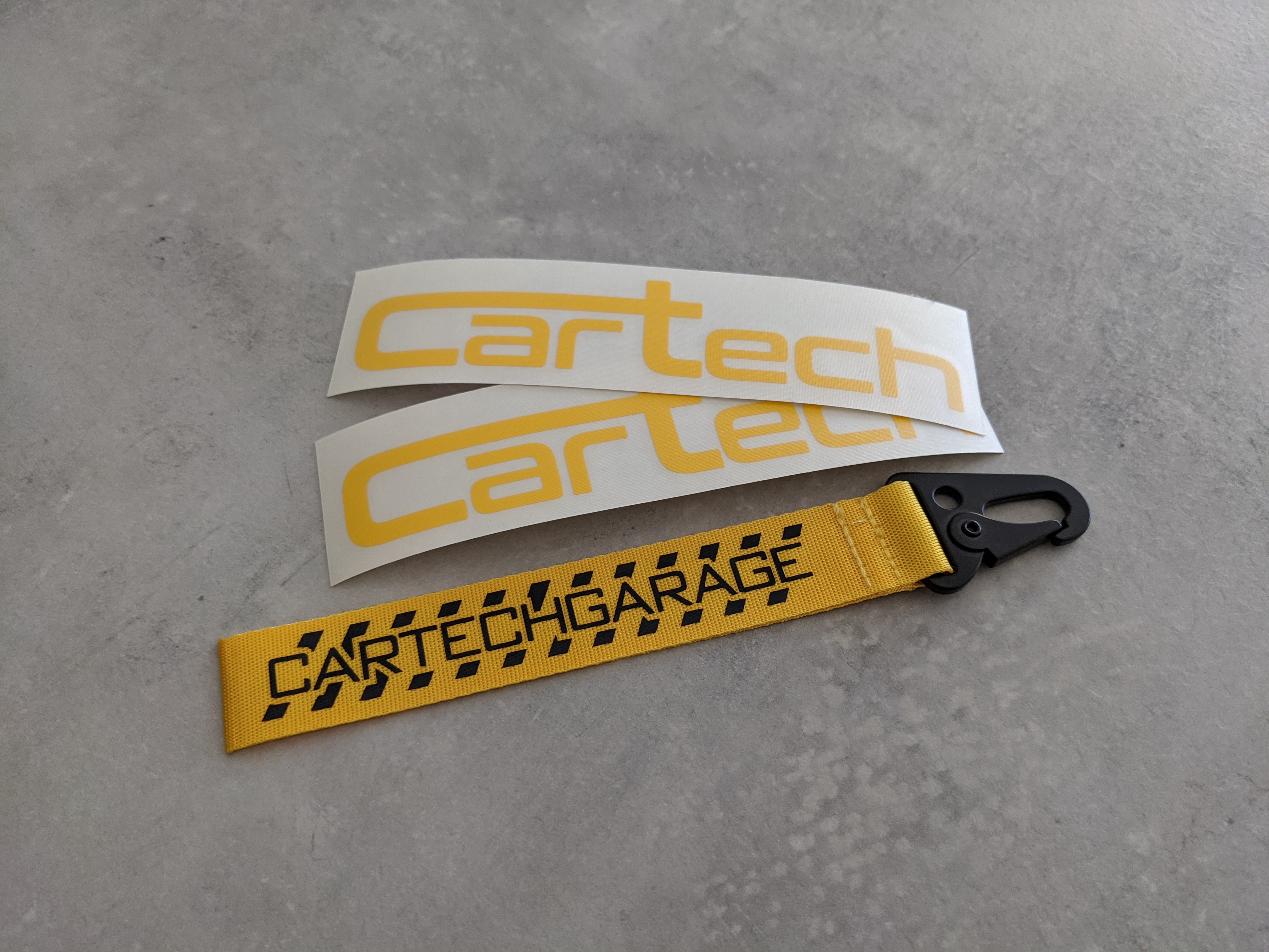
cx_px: 634
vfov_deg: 51.4
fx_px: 990
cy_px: 476
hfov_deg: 65.3
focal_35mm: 27
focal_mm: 4.38
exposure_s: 1/99.9
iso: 58
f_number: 1.73
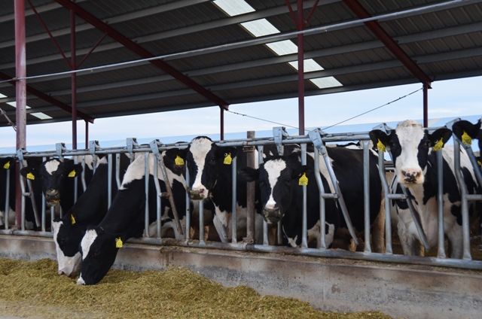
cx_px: 241
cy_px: 160
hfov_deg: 41.2
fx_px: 641
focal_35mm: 48
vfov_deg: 28.0
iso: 400
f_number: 5.6
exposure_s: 1/125
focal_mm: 32
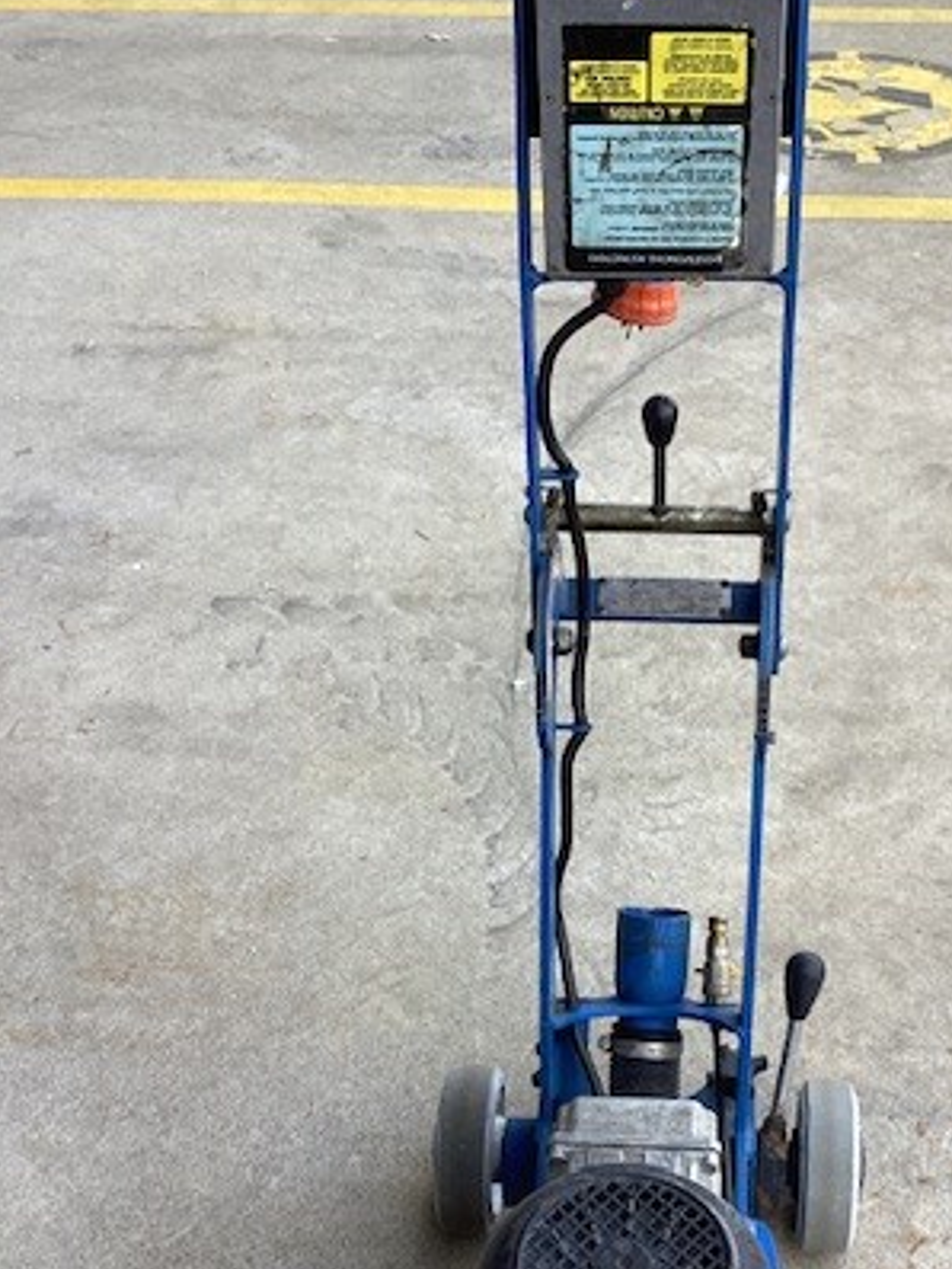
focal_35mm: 50
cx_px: 623
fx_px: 1832
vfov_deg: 38.0
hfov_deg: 29.0
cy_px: 761
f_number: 2.4
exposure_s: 1/183
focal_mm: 3.3
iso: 25
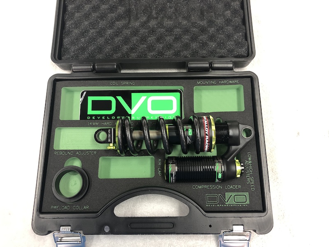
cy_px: 124
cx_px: 164
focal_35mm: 28
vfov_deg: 49.7
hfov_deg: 63.4
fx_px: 266
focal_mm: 4
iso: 40
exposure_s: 1/17
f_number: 1.8
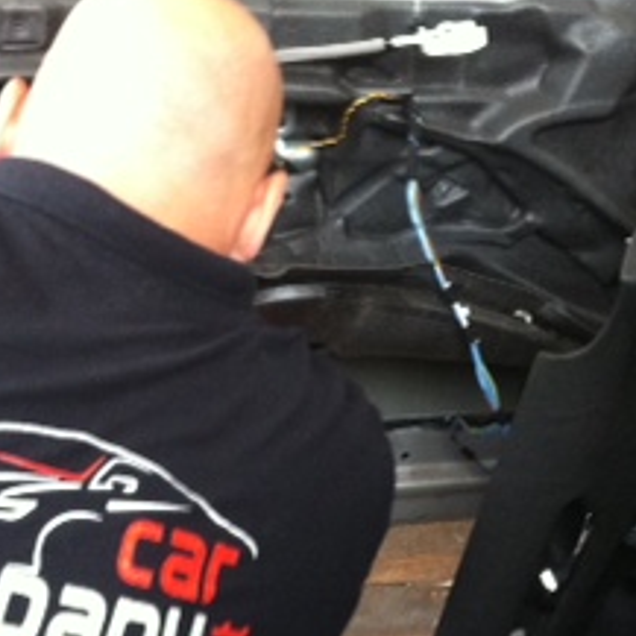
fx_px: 1892
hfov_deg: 19.1
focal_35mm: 91
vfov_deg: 19.1
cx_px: 314
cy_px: 284
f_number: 2.8
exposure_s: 1/15
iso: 200
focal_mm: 3.85
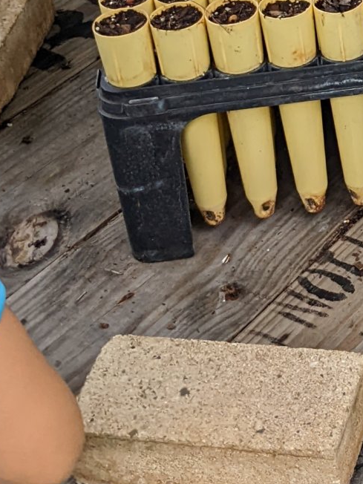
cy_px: -80
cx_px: 643
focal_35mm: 106
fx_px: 1482
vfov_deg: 17.7
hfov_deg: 12.8
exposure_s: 1/412
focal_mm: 4.38
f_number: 1.73
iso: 44
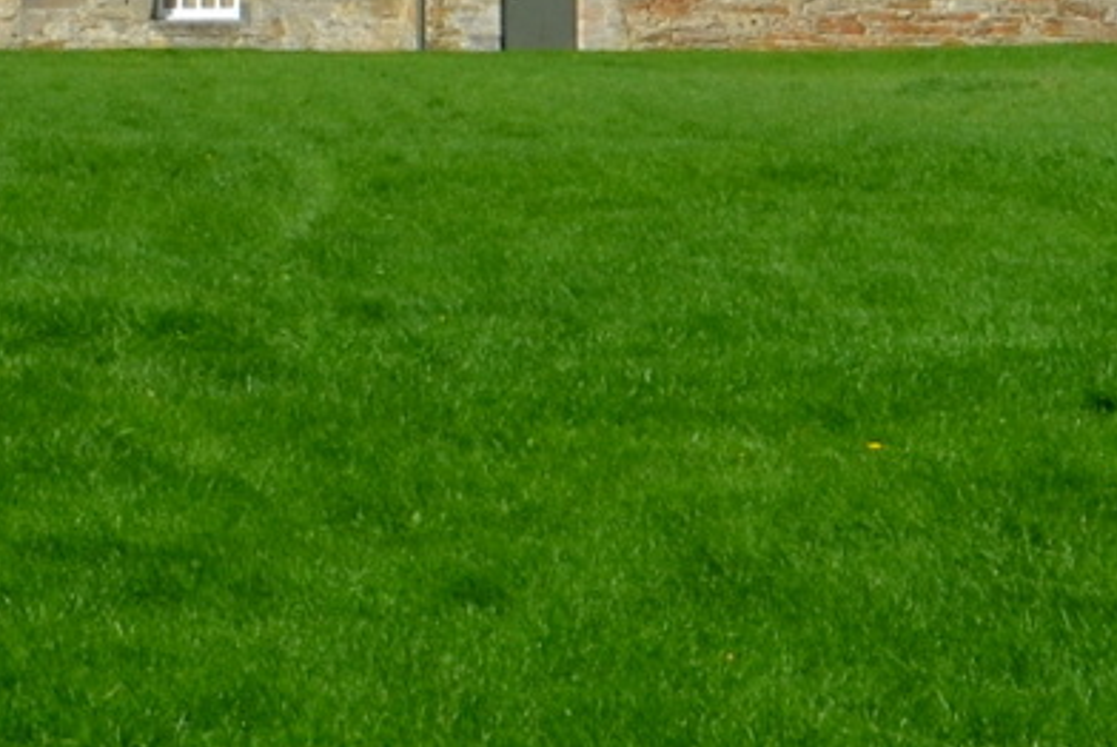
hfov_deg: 9.5
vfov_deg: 6.2
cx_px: -177
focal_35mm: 214
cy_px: -773
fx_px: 6646
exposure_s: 1/250
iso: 100
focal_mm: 35
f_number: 8
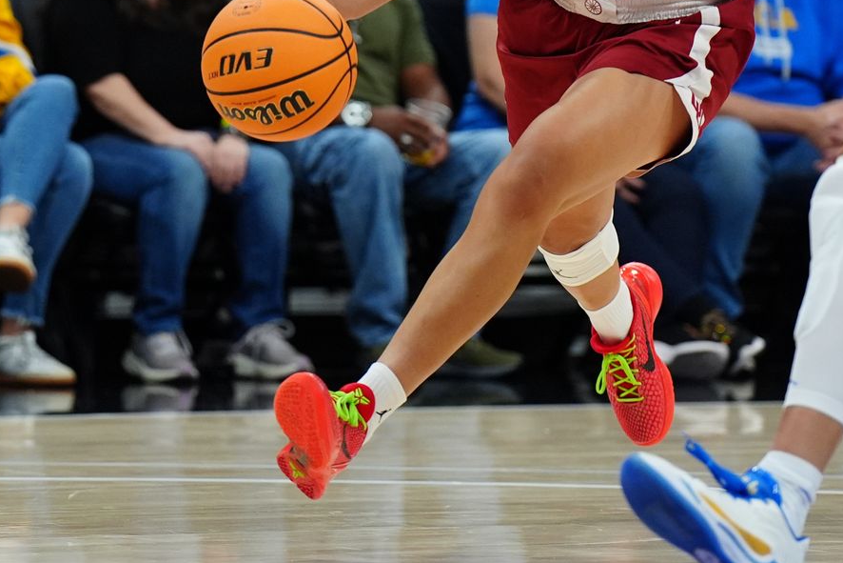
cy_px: 26
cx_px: 374
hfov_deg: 6.5
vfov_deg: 4.3
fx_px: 7471
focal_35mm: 319
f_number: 2.8
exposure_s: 1/2000
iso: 2000
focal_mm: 138
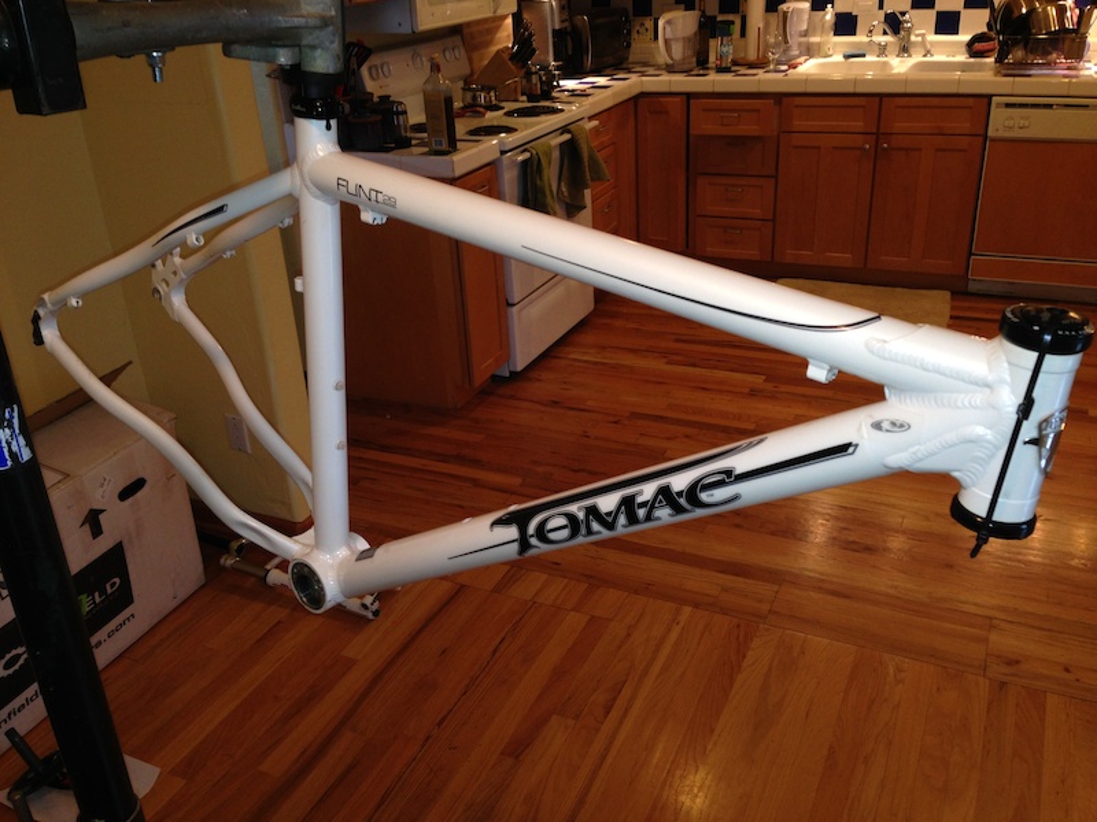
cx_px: 548
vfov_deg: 42.9
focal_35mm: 33
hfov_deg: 55.4
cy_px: 411
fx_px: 1046
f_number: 2.4
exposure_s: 1/20
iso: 64
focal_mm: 4.12
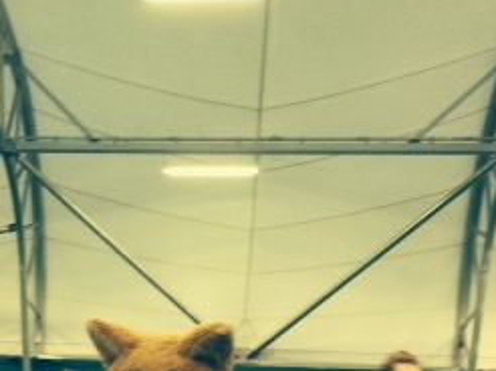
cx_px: 81
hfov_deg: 22.4
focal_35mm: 86
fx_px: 1231
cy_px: 464
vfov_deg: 16.3
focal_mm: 4.12
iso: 125
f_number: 2.4
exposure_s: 1/20
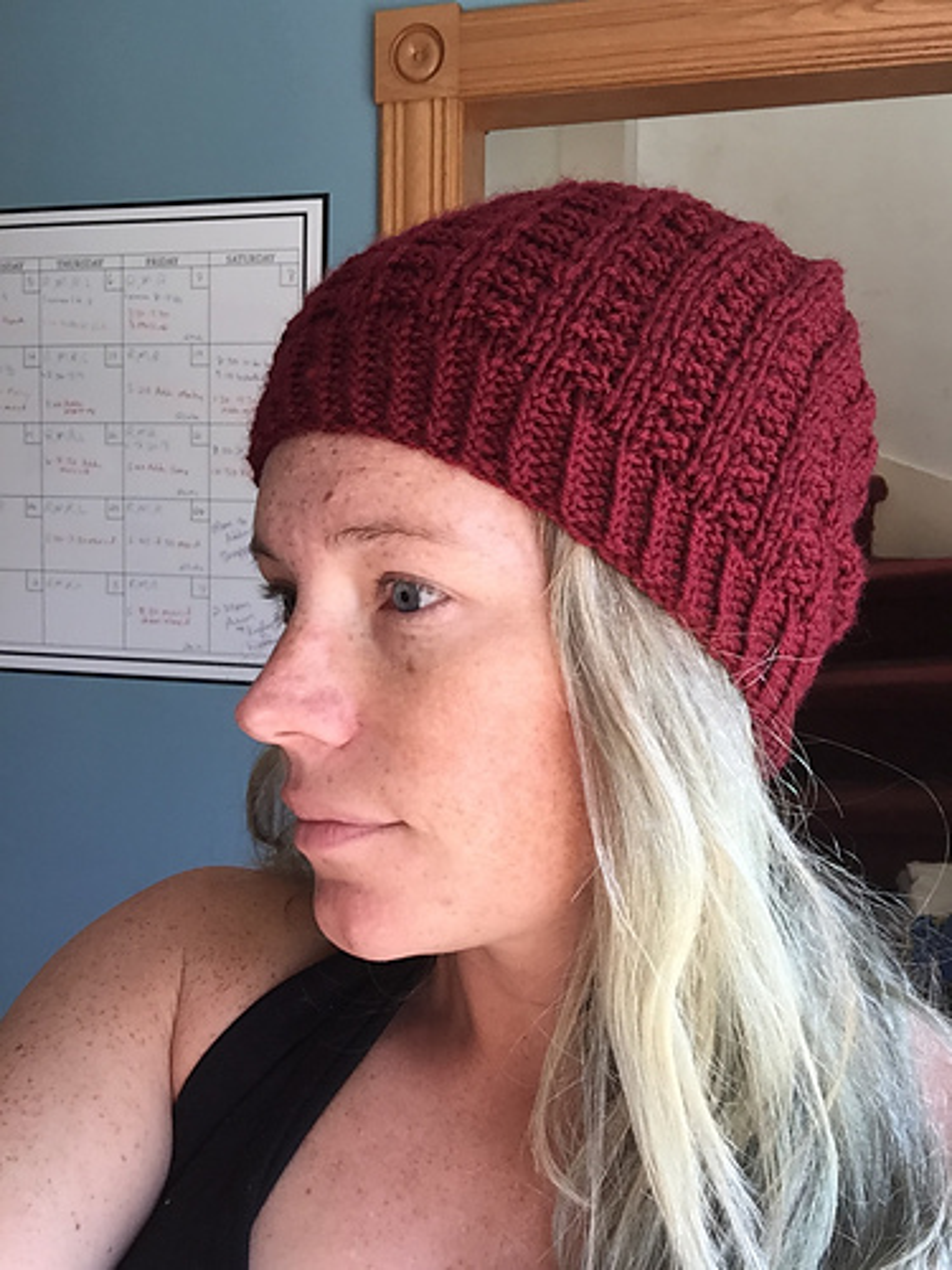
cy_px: 635
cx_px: 476
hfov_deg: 45.4
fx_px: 1137
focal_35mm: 31
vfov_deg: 58.4
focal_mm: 2.65
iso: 32
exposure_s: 1/30
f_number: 2.2
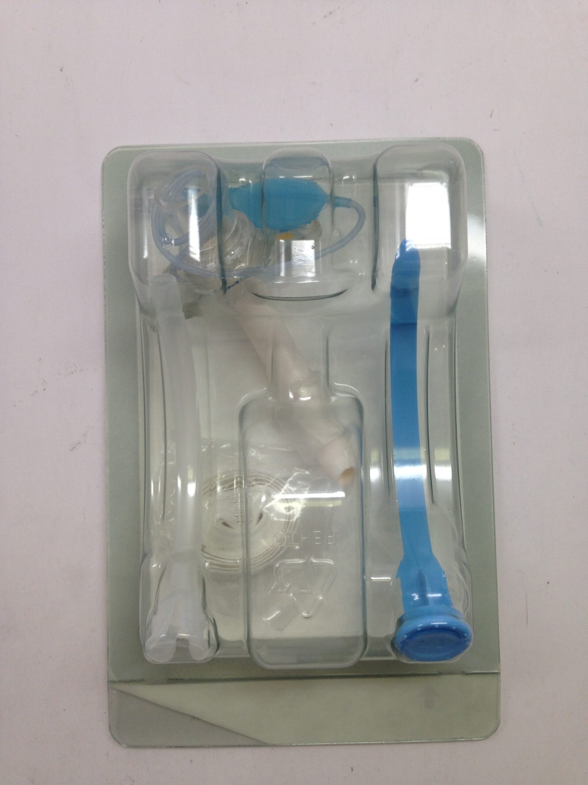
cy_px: 392
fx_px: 747
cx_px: 294
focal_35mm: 33
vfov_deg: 55.4
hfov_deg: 42.9
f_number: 2.4
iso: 50
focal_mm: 4.12
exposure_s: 1/60
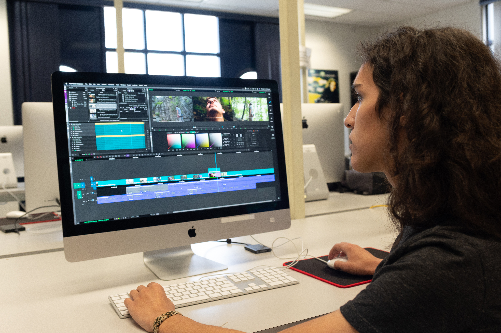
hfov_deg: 54.5
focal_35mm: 35
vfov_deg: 37.8
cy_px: 166
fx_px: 487
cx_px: 250
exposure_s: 1/60
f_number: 6.3
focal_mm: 35
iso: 1600
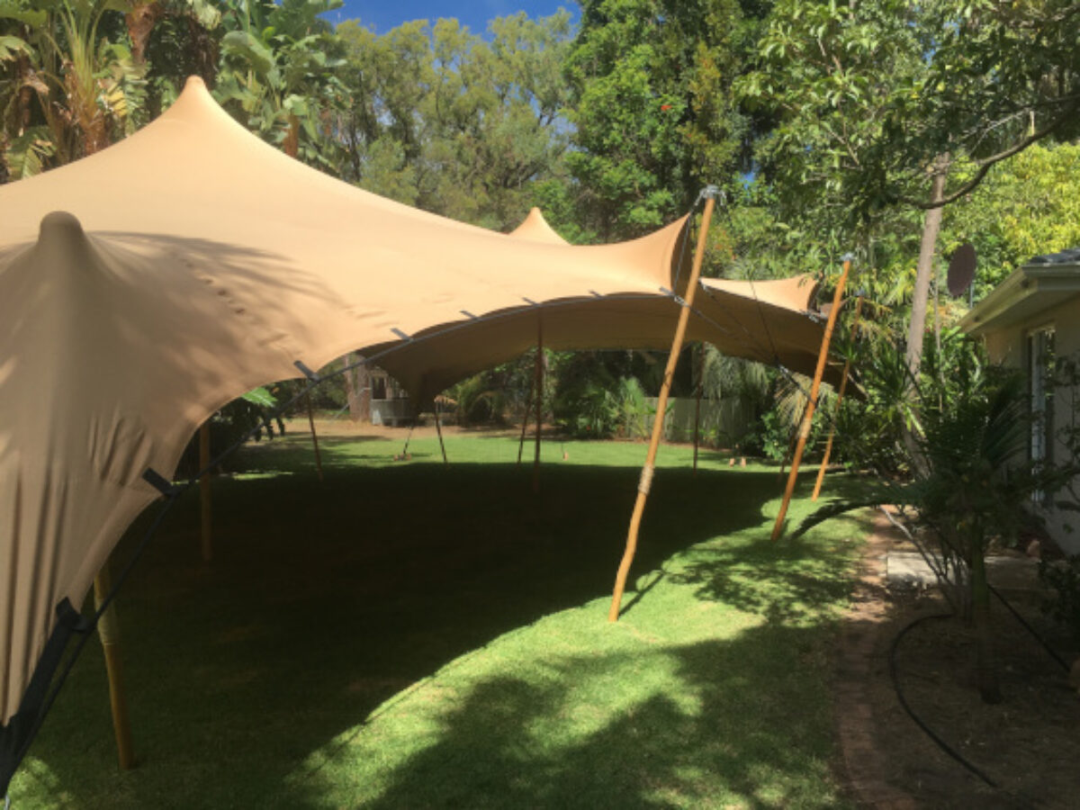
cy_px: 405
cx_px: 540
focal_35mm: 29
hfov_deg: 61.7
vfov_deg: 48.2
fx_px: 905
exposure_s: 1/1425
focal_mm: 4.15
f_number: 2.2
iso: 25
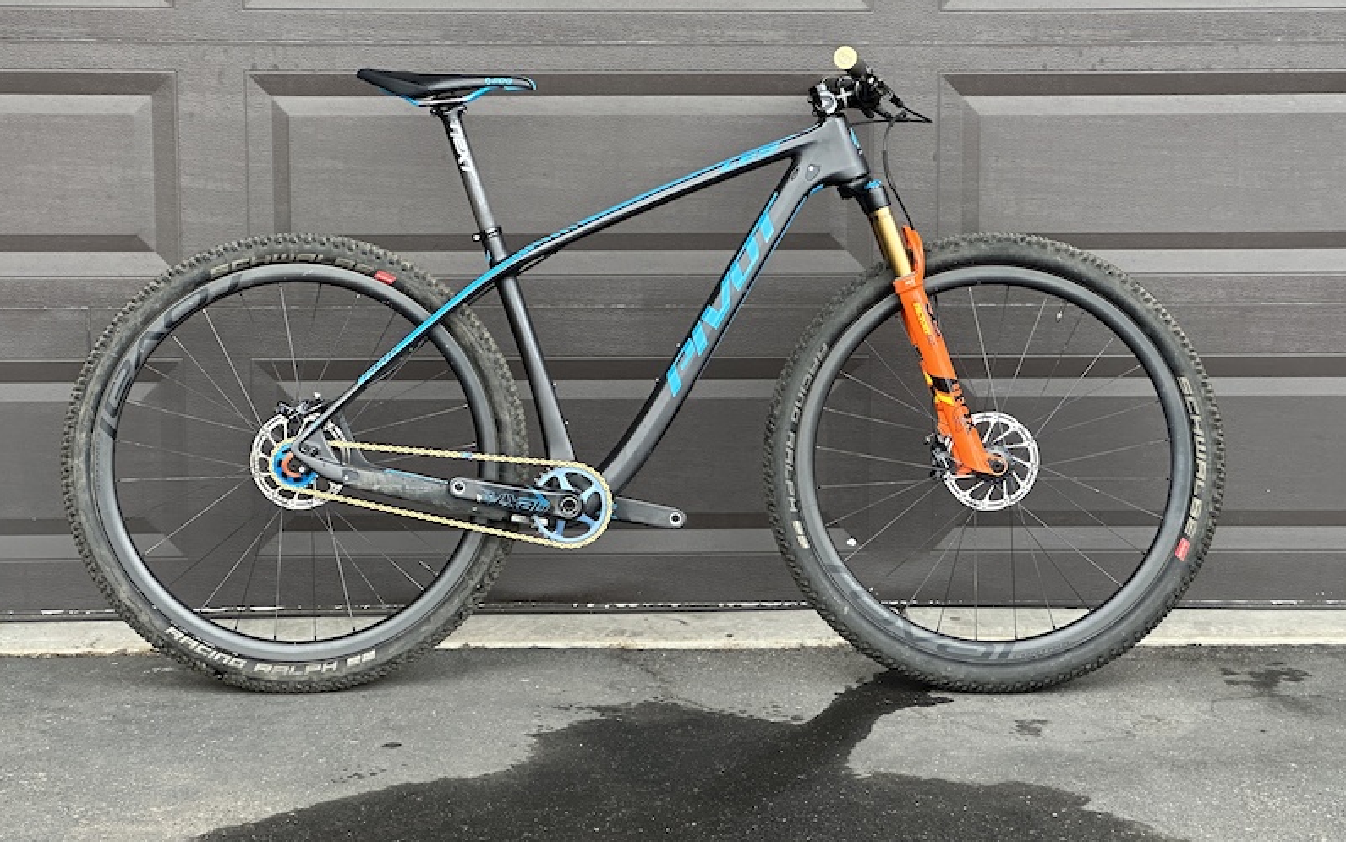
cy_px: 352
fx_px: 3009
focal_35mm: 82
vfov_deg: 15.9
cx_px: 675
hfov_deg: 25.2
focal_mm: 9
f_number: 2.8
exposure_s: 1/99
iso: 250
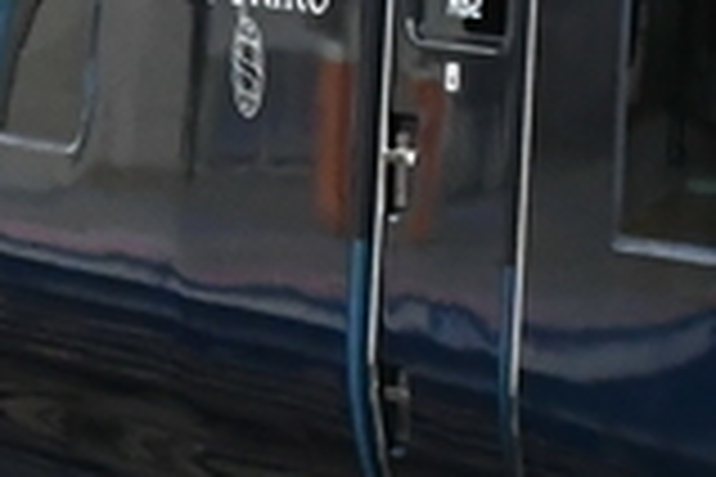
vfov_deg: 3.8
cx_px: 158
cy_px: 162
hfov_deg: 5.7
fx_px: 7219
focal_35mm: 363
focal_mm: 32
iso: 3200
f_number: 9
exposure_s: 1/640
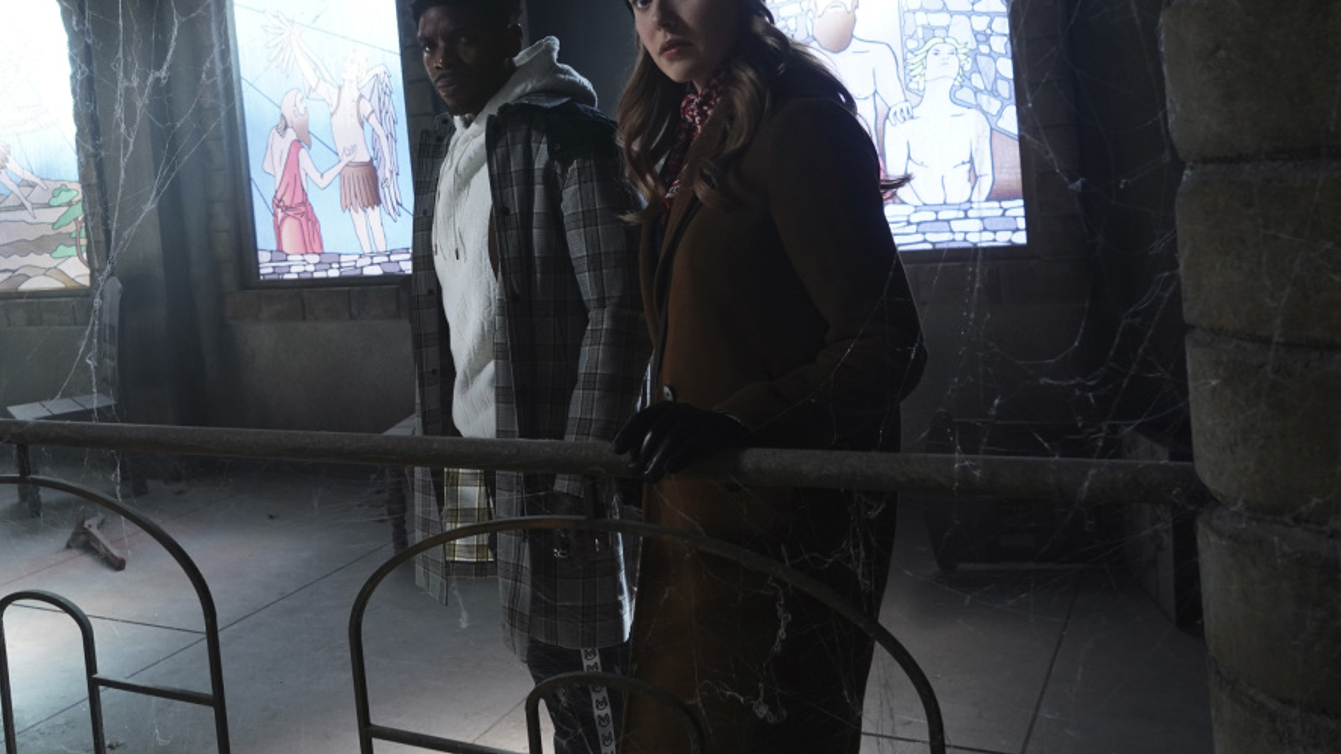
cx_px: 541
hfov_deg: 57.6
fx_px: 1209
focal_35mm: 34
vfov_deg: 34.0
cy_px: 202
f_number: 4.5
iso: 1600
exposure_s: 1/80
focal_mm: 24
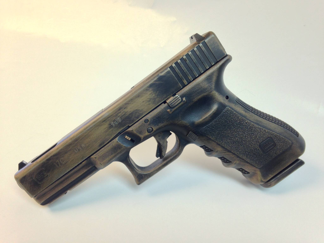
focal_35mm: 33
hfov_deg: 55.4
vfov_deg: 42.9
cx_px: 162
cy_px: 122
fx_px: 309
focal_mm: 4.12
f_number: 2.4
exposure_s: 1/30
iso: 50
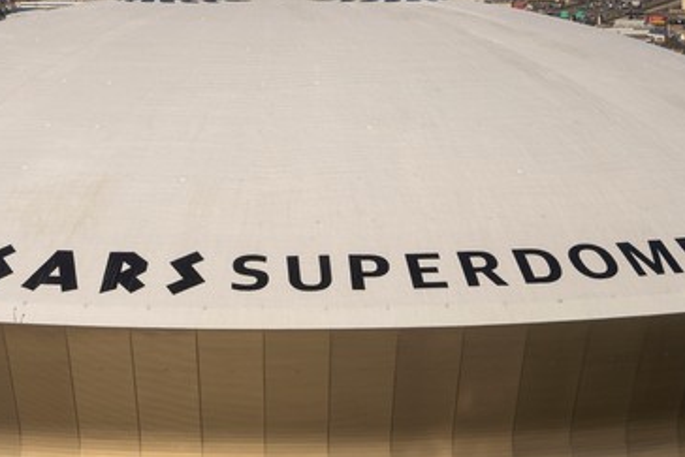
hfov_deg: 16.9
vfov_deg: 11.3
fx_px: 2303
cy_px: 278
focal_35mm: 121
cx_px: 265
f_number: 4
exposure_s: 1/800
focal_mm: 45
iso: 125
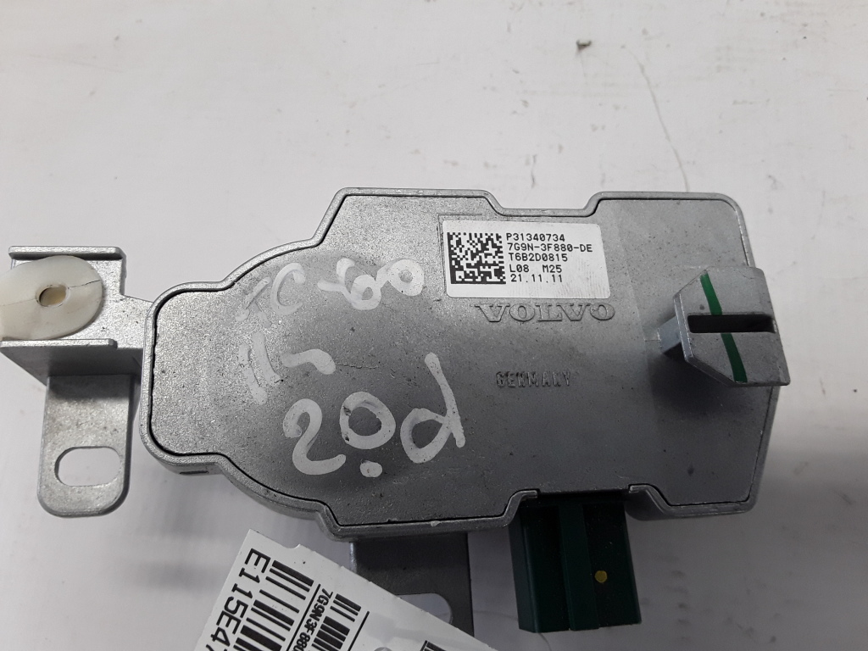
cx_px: 434
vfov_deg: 51.4
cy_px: 326
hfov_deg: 65.3
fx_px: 677
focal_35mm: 27
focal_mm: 2.91
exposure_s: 1/33
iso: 40
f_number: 1.9
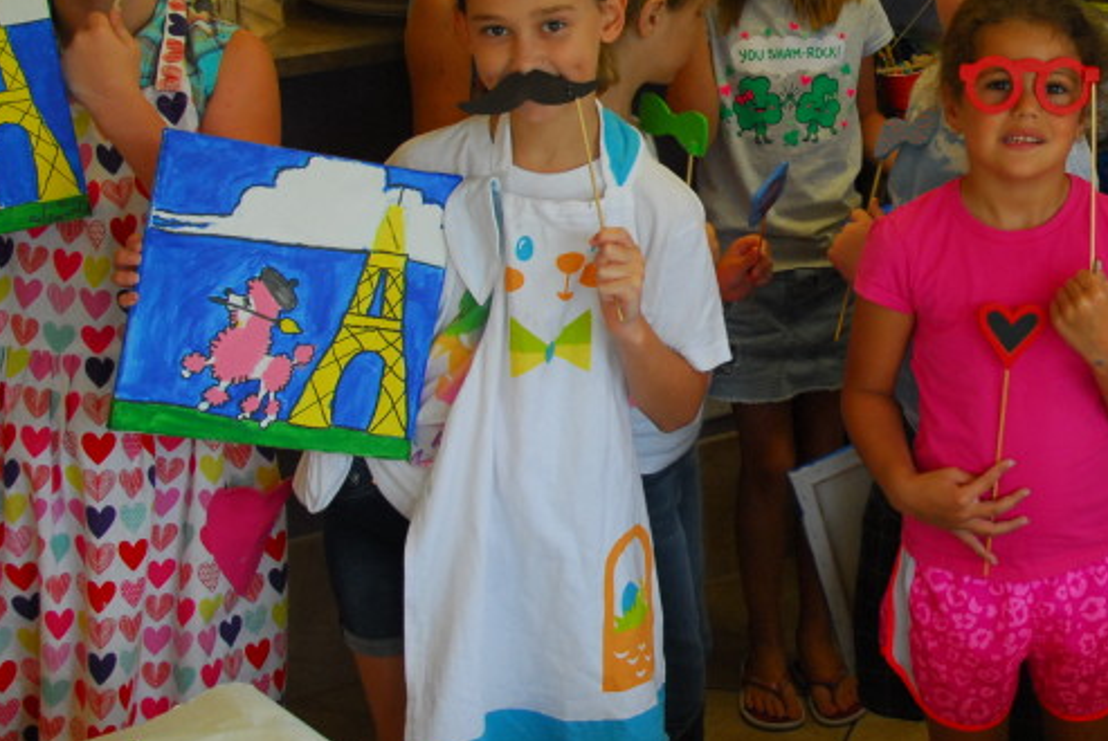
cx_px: 1009
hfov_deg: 23.5
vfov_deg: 16.2
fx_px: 2590
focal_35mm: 84
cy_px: 194
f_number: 5.6
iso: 400
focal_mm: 27
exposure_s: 1/80
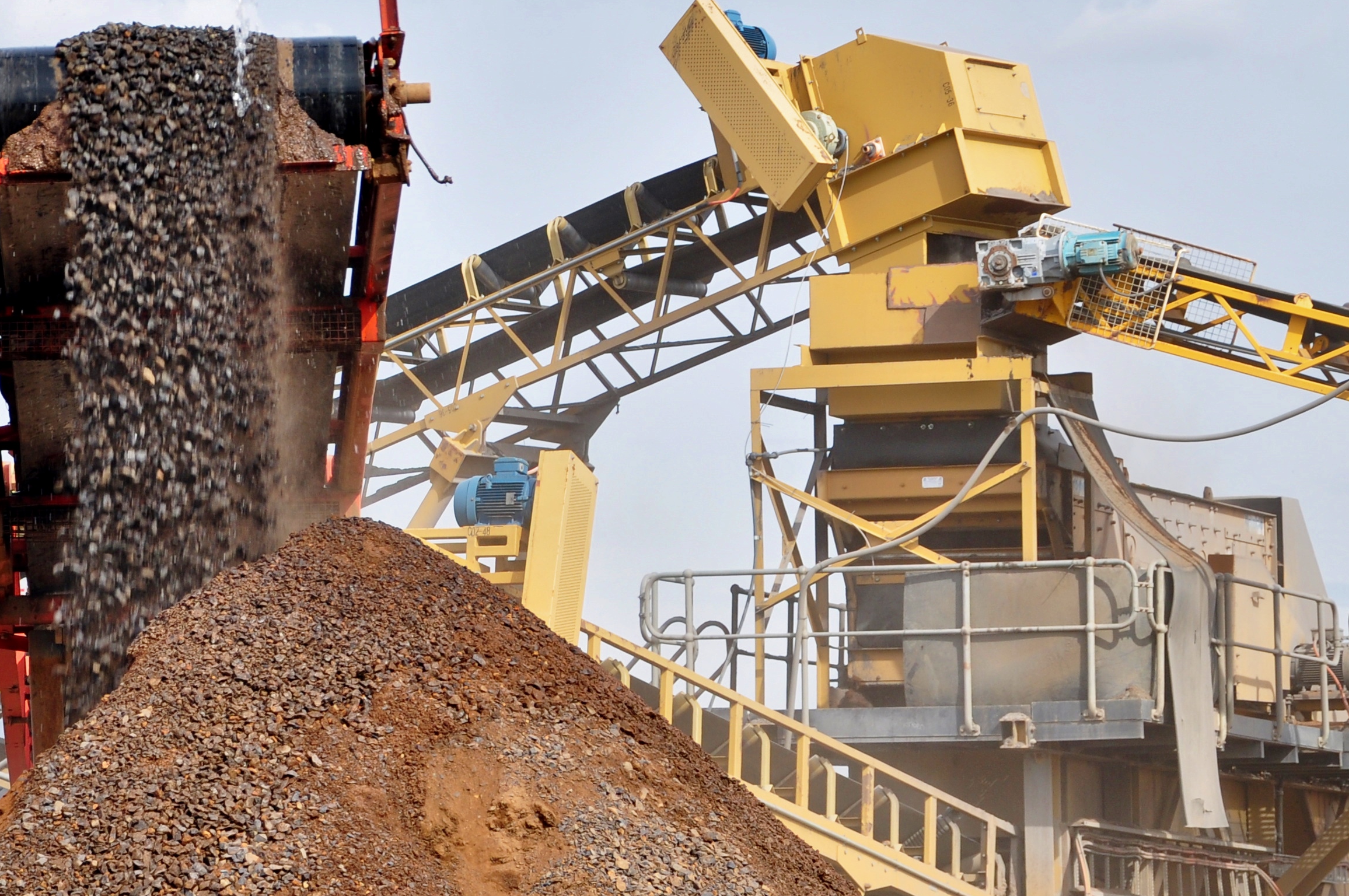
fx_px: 8122
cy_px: 319
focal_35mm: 217
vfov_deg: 6.3
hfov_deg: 9.5
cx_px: 235
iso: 200
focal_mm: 78
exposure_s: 1/250
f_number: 10
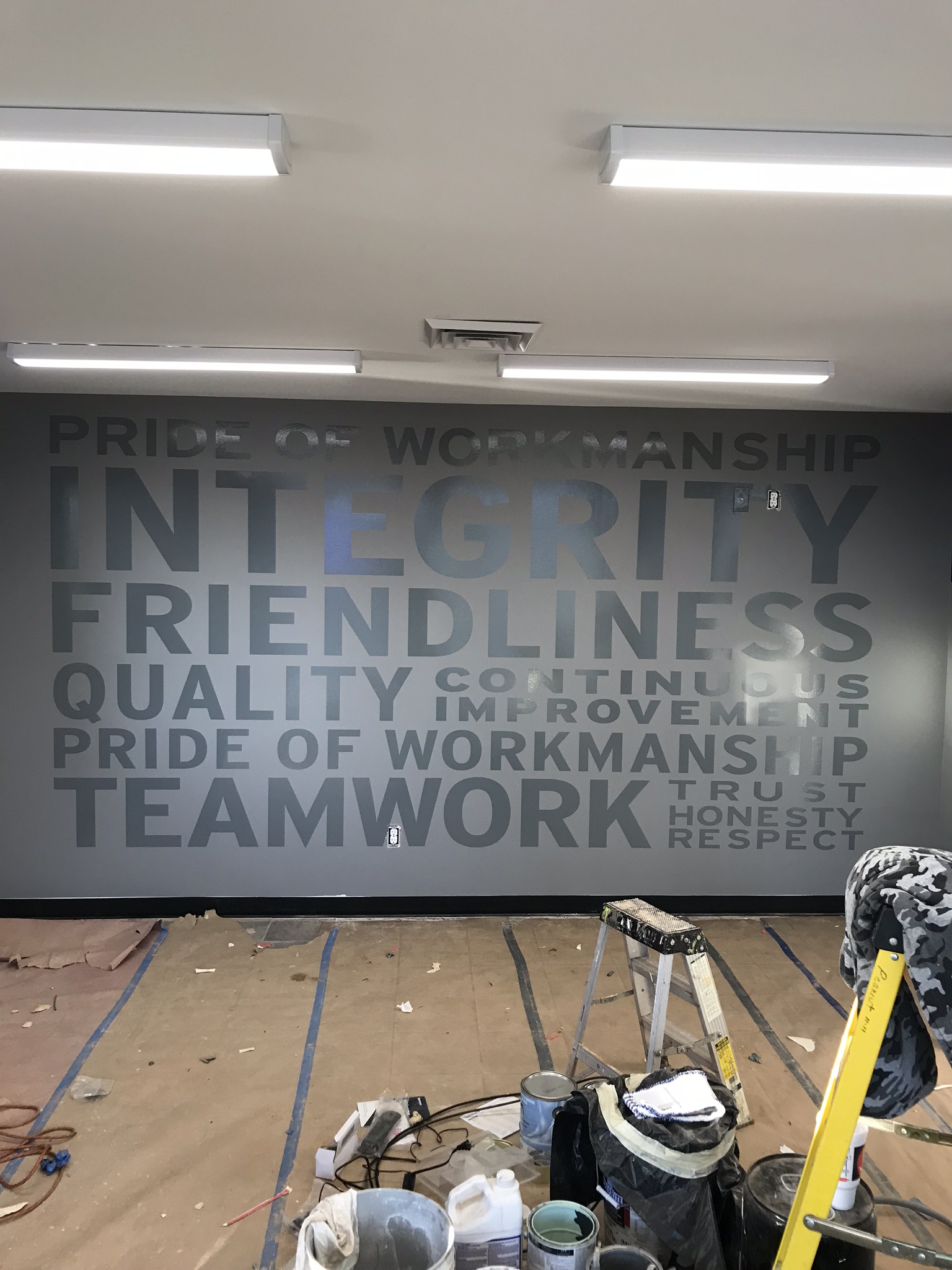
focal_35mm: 28
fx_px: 1027
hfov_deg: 49.7
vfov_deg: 63.4
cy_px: 635
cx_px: 476
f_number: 1.8
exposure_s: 1/40
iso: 20
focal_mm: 3.99
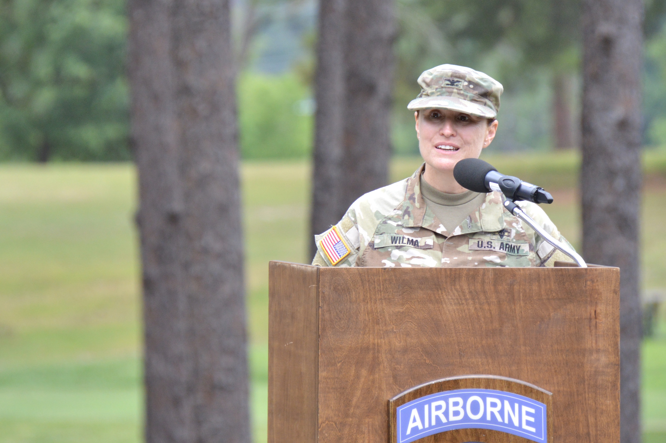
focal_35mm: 360
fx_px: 6654
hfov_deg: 5.7
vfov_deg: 3.8
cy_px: 222
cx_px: 333
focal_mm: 240
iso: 720
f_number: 6.3
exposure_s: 1/500
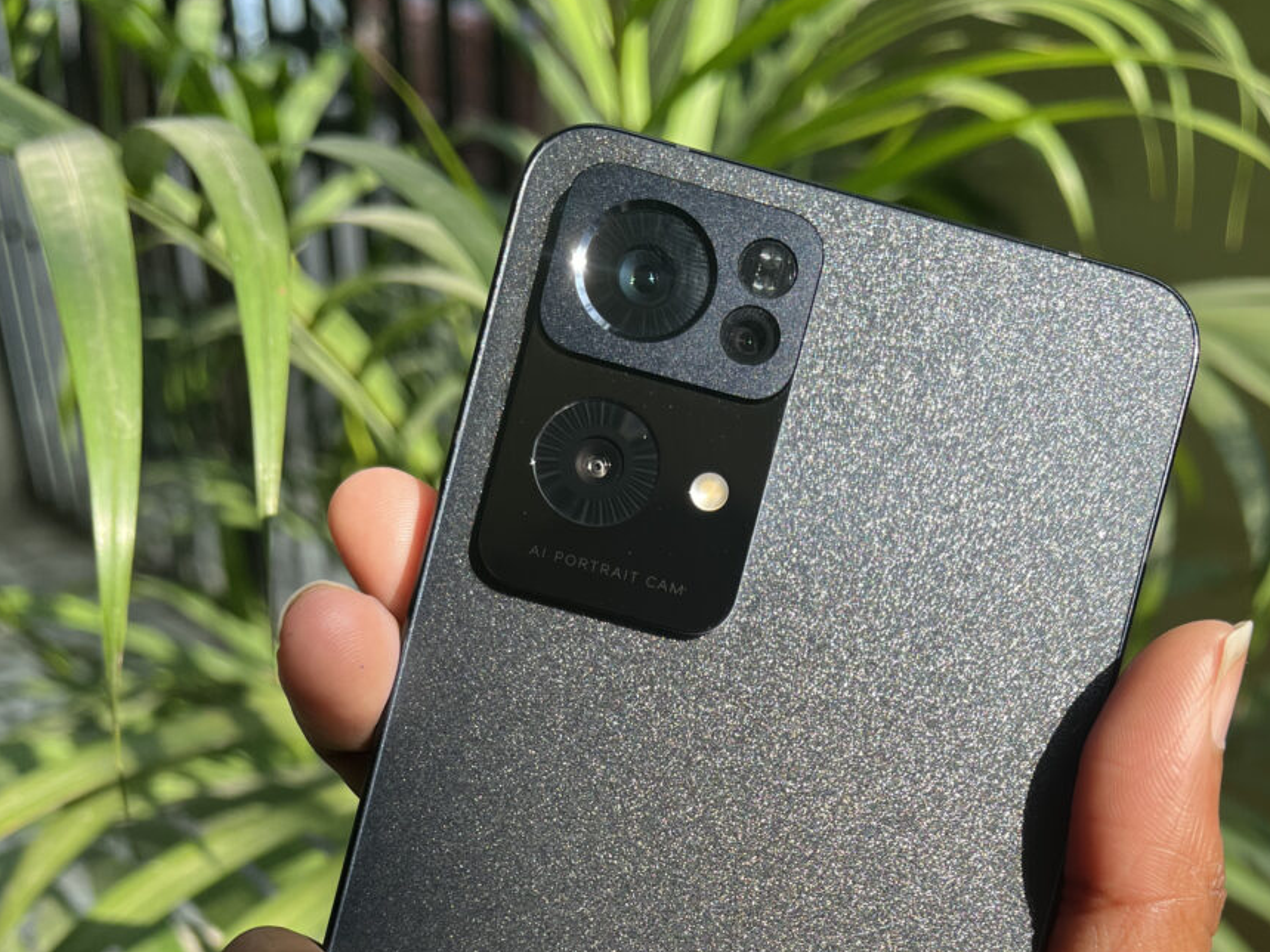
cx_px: 695
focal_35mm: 31
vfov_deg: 45.4
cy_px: 510
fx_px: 1137
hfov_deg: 58.3
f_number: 1.6
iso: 50
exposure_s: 1/415
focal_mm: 5.1
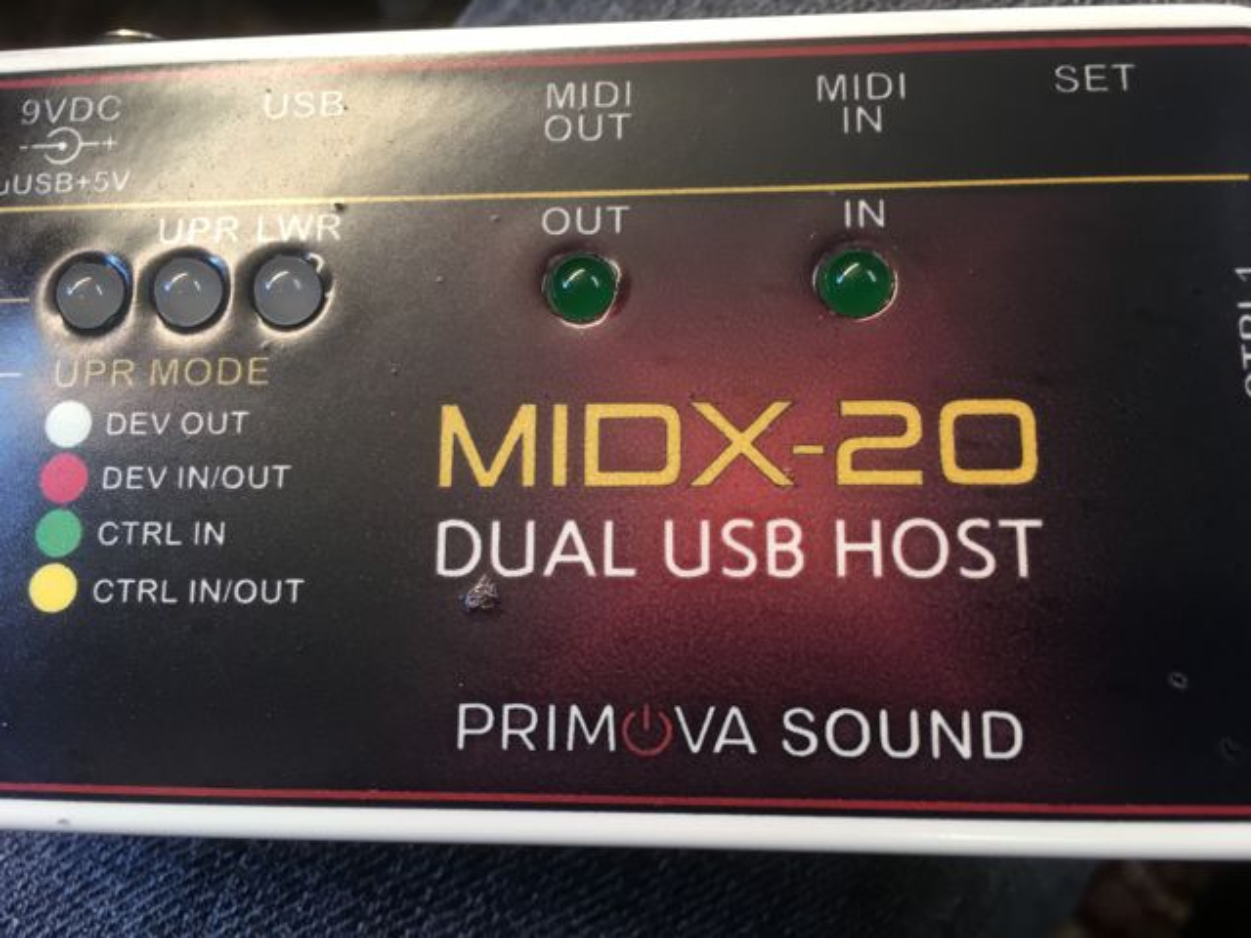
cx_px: 626
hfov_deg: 61.7
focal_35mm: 29
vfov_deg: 48.2
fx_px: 1048
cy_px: 469
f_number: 2.2
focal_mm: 4.15
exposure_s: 1/33
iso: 50
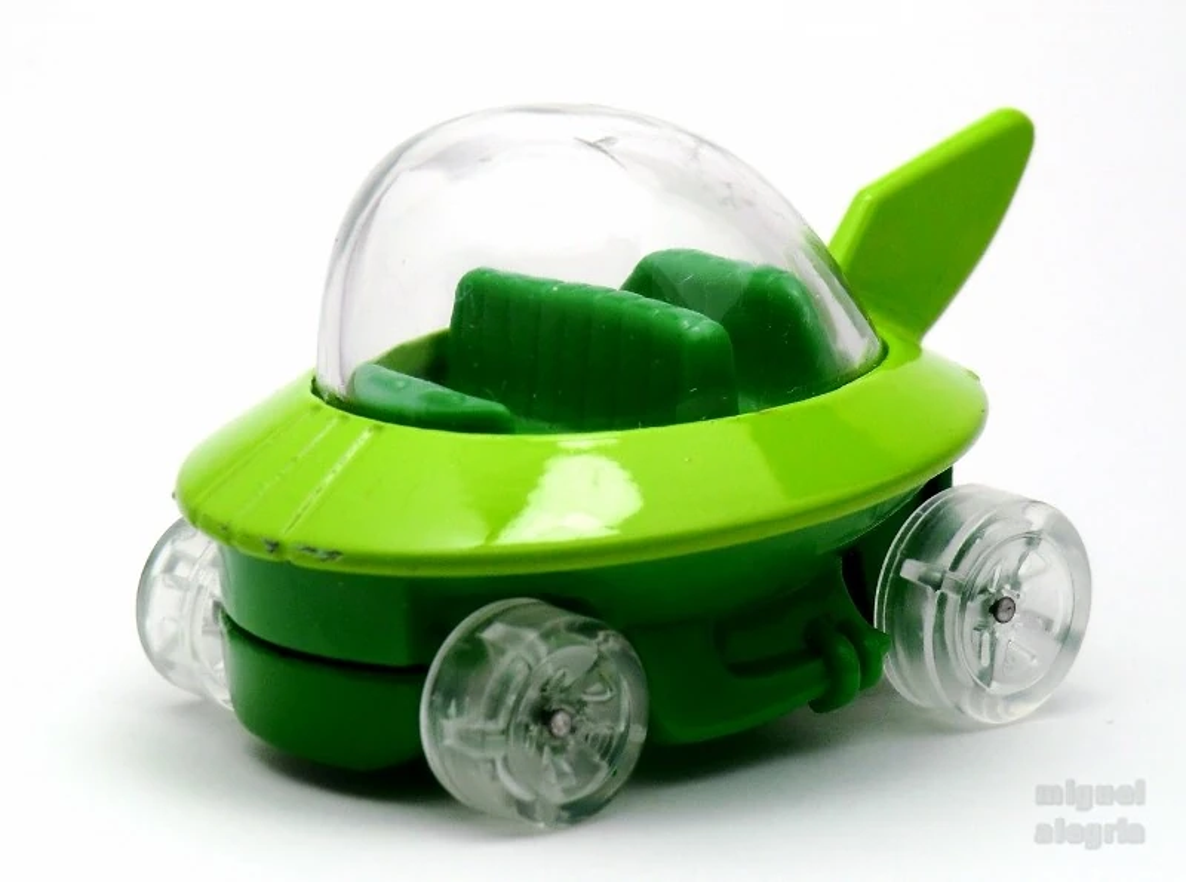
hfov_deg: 25.7
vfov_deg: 19.3
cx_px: 593
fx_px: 2596
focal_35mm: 76
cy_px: 441
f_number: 4.6
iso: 64
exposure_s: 1/320
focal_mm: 13.6
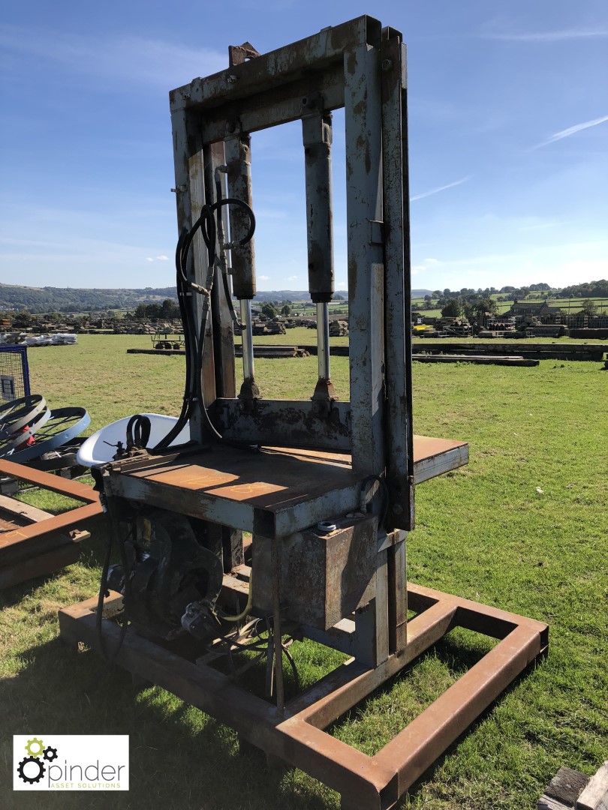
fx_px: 656
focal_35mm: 28
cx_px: 304
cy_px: 405
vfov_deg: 63.4
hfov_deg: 49.7
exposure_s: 1/1548
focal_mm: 4
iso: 20
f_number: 1.8
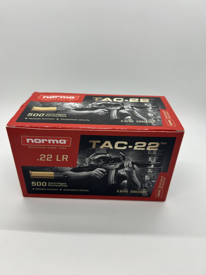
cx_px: 103
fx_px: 206
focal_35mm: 26
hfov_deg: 53.1
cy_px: 138
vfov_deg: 67.3
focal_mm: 5.7
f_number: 1.5
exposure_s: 1/427
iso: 50
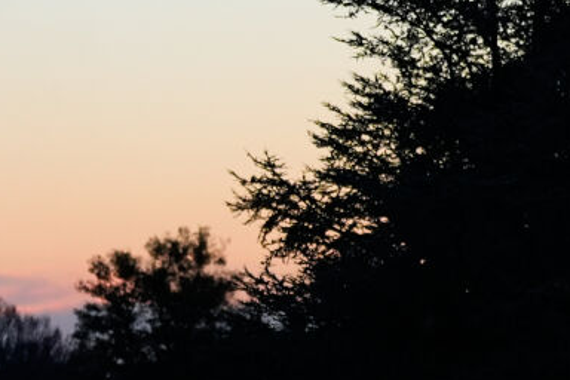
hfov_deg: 6.3
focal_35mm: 321
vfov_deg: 4.3
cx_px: -513
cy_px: -94
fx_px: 5082
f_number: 2.8
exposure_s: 1/800
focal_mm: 70
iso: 1250
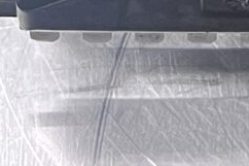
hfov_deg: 7.1
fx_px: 1977
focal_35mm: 286
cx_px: 415
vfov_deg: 3.7
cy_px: -1017
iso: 160
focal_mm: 5.7
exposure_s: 1/50
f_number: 1.5
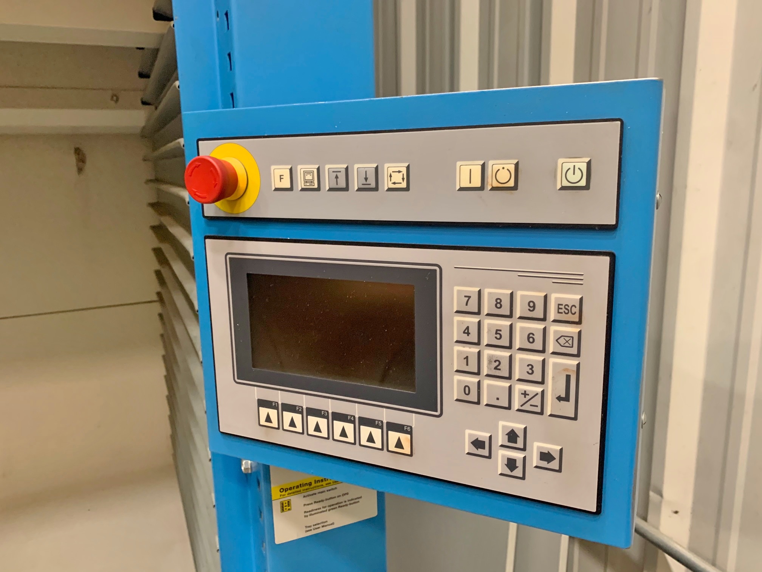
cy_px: 286
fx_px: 572
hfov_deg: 67.3
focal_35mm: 26
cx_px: 381
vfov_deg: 53.1
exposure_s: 1/40
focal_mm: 4.25
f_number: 1.8
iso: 400
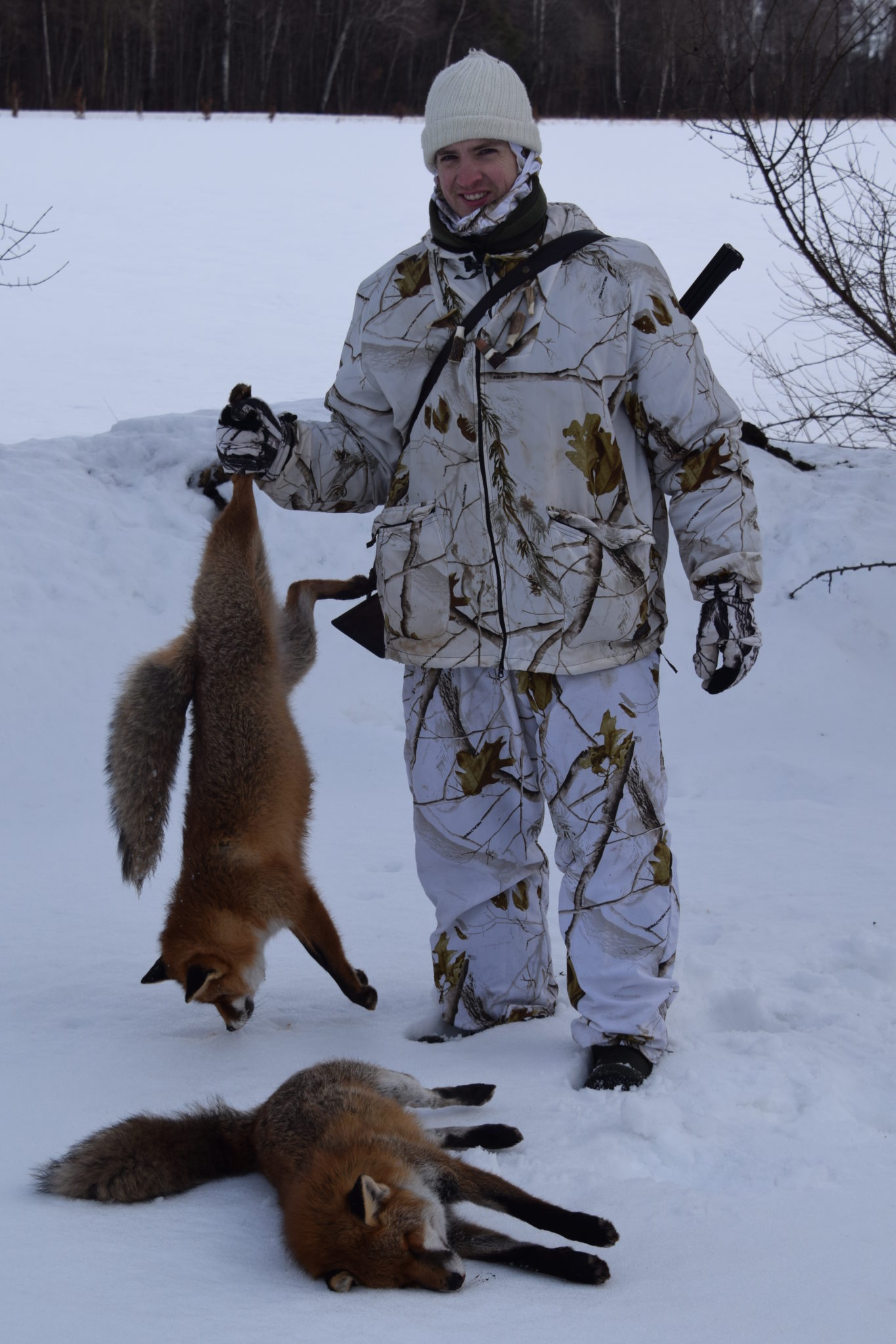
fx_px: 3472
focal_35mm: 93
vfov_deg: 21.9
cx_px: 448
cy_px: 672
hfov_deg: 14.7
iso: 200
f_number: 9
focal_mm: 62
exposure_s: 1/320
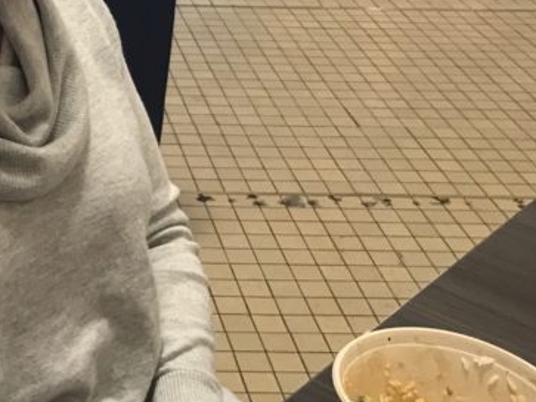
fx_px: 1223
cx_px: -56
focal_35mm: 79
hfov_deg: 23.2
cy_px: -43
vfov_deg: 18.0
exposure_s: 1/15
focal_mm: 3.99
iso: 40
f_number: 1.8
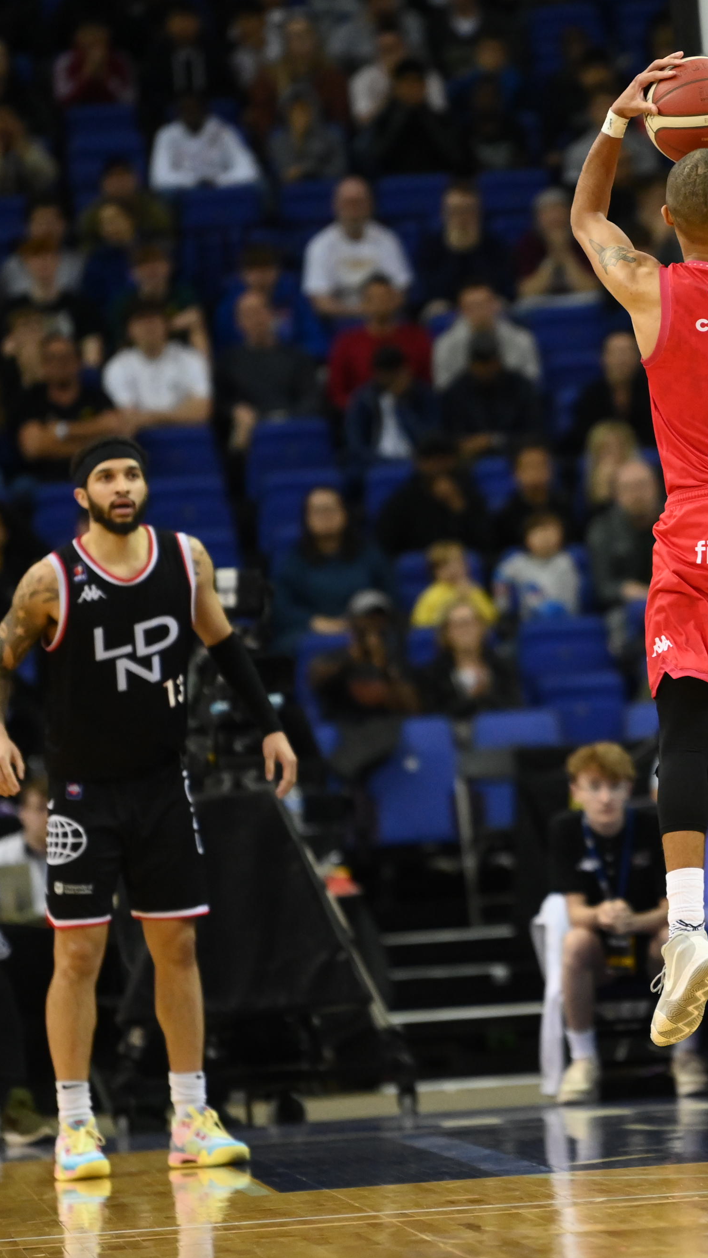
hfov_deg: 3.7
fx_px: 10979
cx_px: 706
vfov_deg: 6.6
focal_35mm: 329
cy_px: 608
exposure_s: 1/1250
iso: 5000
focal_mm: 200
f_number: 2.8
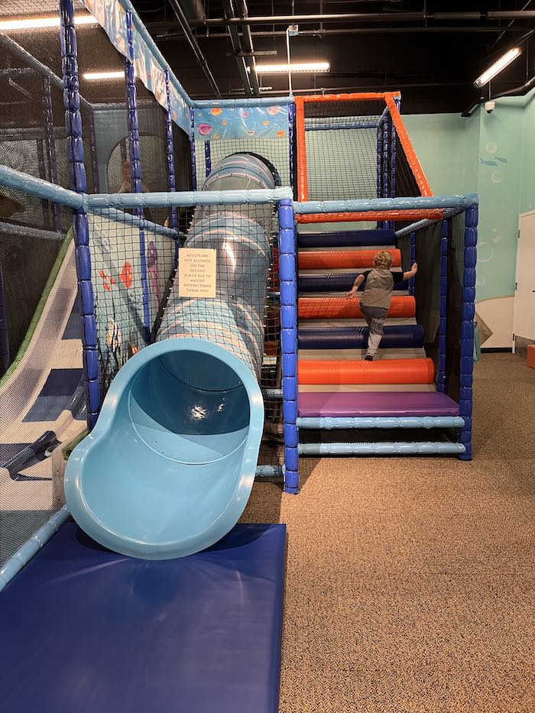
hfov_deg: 53.1
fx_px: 536
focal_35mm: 26
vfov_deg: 67.3
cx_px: 268
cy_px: 356
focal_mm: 5.1
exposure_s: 1/60
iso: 250
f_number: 1.6
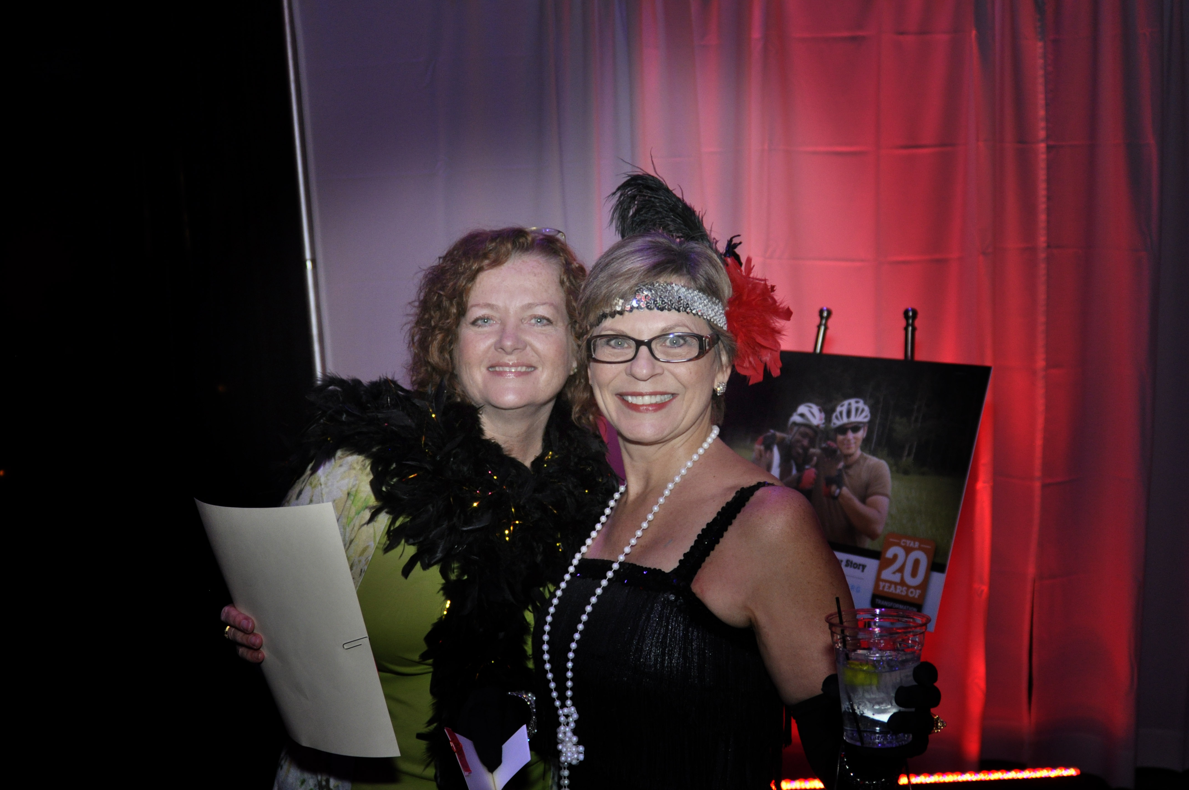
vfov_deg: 31.8
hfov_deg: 46.4
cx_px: 594
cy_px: 395
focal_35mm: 42
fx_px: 1385
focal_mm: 28
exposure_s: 1/60
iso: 800
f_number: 4
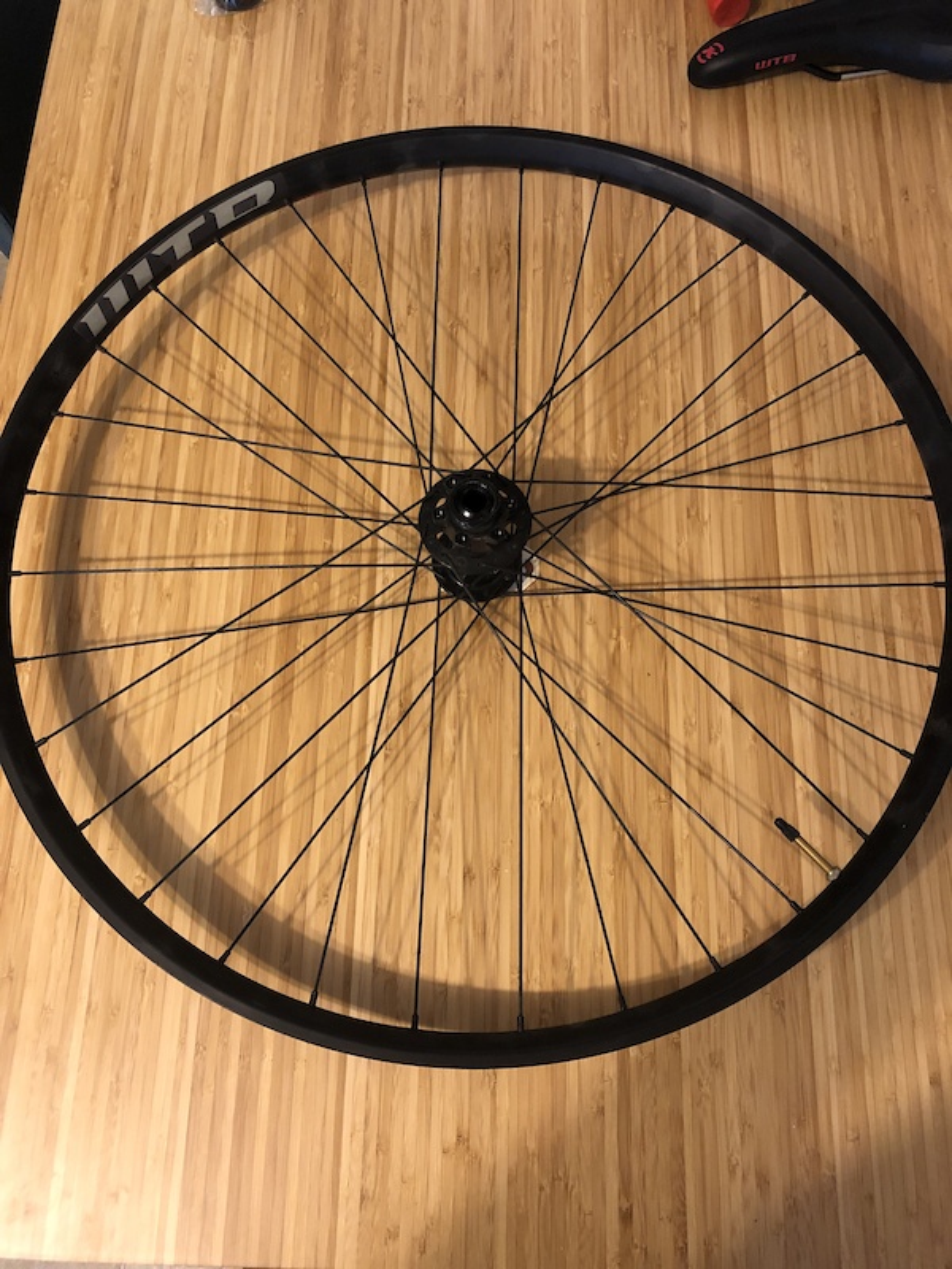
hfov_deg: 49.7
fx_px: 1027
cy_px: 634
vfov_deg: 63.4
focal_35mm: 28
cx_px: 476
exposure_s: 1/13
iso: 100
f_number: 1.8
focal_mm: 3.99
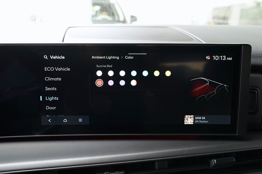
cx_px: 131
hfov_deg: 58.8
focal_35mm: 32
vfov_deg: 40.9
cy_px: 87
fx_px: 232
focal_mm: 32
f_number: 6.3
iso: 800
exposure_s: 1/40
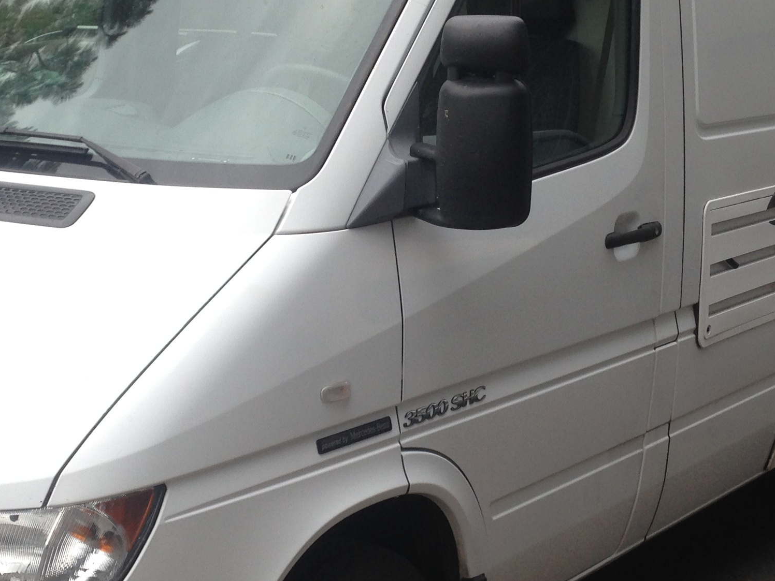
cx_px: 329
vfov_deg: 20.4
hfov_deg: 27.0
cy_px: 273
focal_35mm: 72
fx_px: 1612
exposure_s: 1/364
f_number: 2.4
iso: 50
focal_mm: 4.12
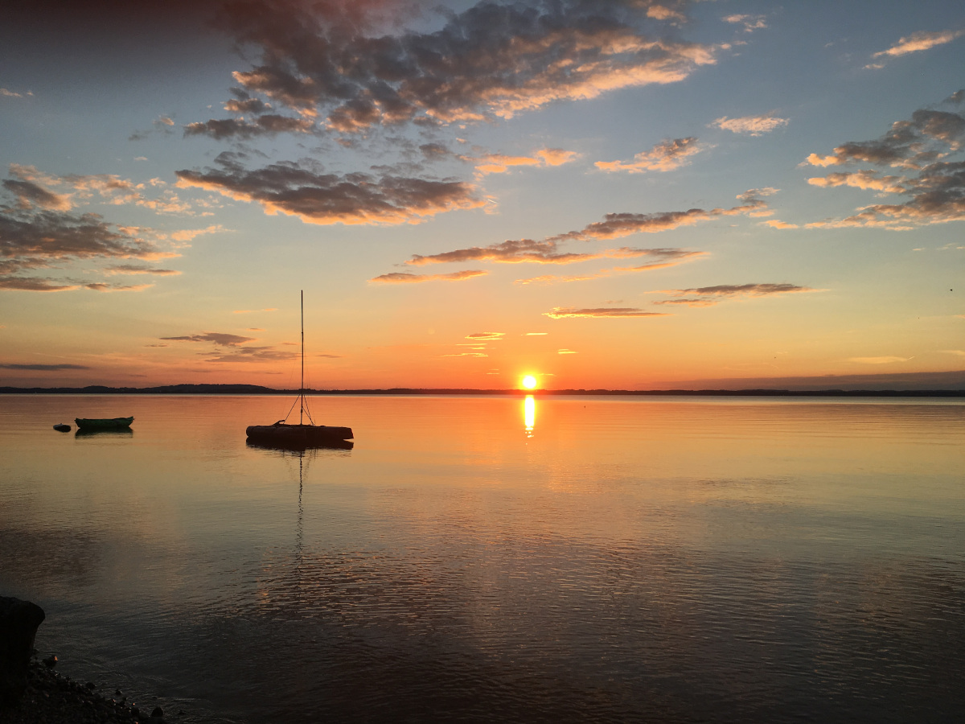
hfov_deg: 61.7
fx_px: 808
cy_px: 362
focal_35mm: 29
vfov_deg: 48.2
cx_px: 482
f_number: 2.2
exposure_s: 1/635
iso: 25
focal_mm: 4.15
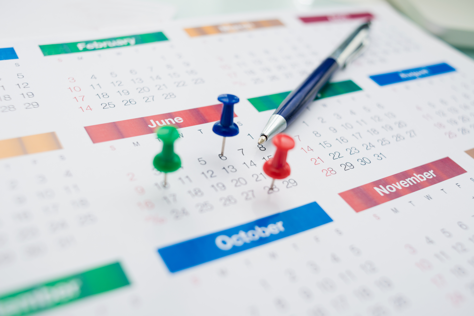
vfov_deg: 37.9
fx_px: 461
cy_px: 158
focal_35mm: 35
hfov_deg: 54.4
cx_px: 237
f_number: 4.5
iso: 100
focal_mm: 35
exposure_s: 1/125
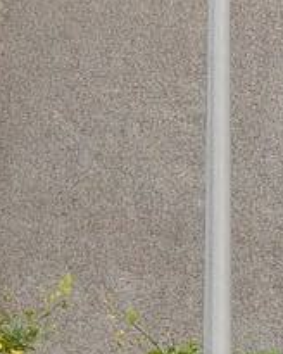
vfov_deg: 4.9
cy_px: 247
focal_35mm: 395
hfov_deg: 3.9
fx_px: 4136
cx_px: 630
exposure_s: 1/400
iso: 800
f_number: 10
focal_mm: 24
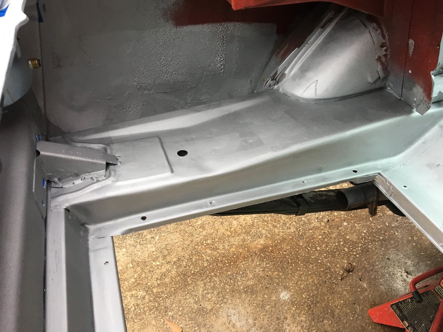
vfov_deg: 48.2
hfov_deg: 61.7
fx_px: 371
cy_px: 166
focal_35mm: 29
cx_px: 222
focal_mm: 4.15
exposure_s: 1/30
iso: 32
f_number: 2.2
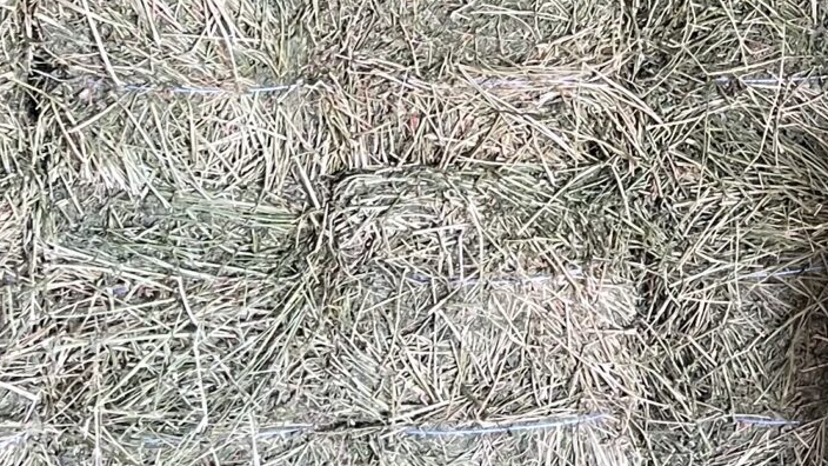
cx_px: 784
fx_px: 2261
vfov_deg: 11.2
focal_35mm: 103
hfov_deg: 20.2
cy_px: -293
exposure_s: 1/40
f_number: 1.6
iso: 125
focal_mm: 5.1
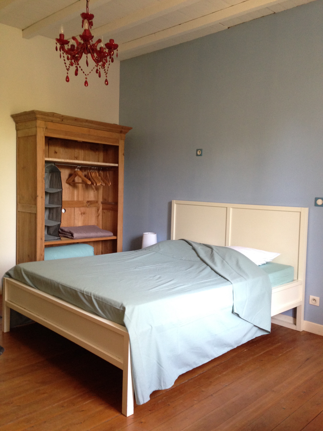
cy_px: 216
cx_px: 162
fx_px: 411
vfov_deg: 55.4
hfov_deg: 42.9
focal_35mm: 33
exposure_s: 1/20
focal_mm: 4.12
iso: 160
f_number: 2.4
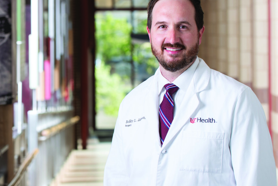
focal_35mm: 140
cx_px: 100
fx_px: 1081
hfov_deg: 14.6
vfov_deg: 9.8
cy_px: 103
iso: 320
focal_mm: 102
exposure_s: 1/200
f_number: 5.6
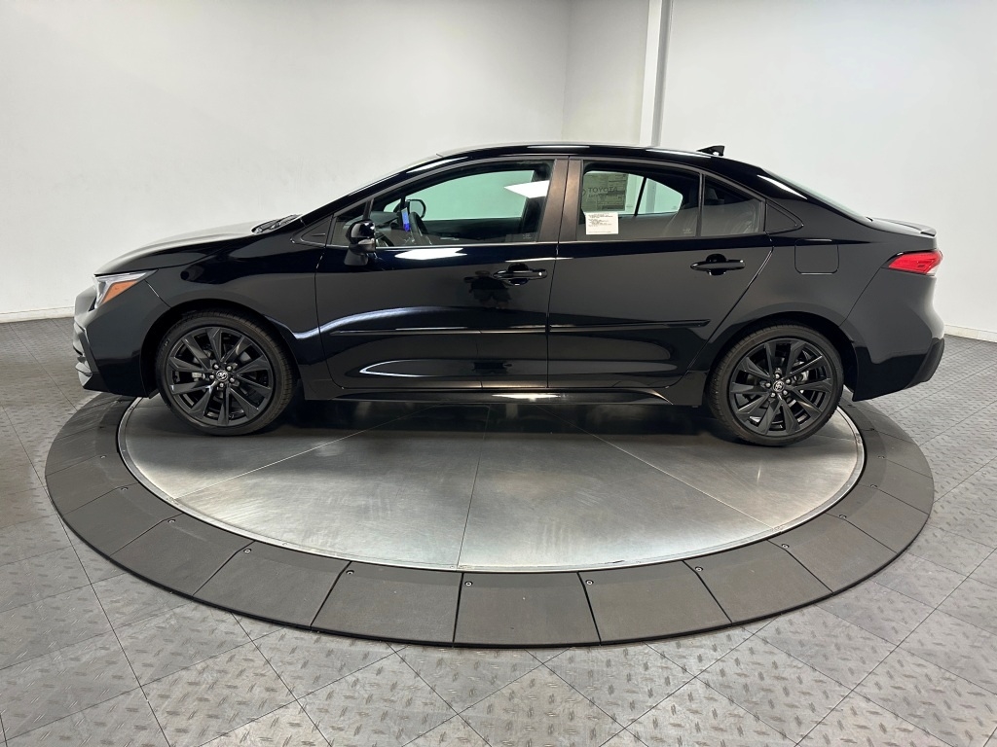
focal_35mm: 24
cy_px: 374
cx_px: 498
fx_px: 691
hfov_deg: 71.6
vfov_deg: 56.8
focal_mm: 6.86
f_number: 1.78
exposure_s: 1/60
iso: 400
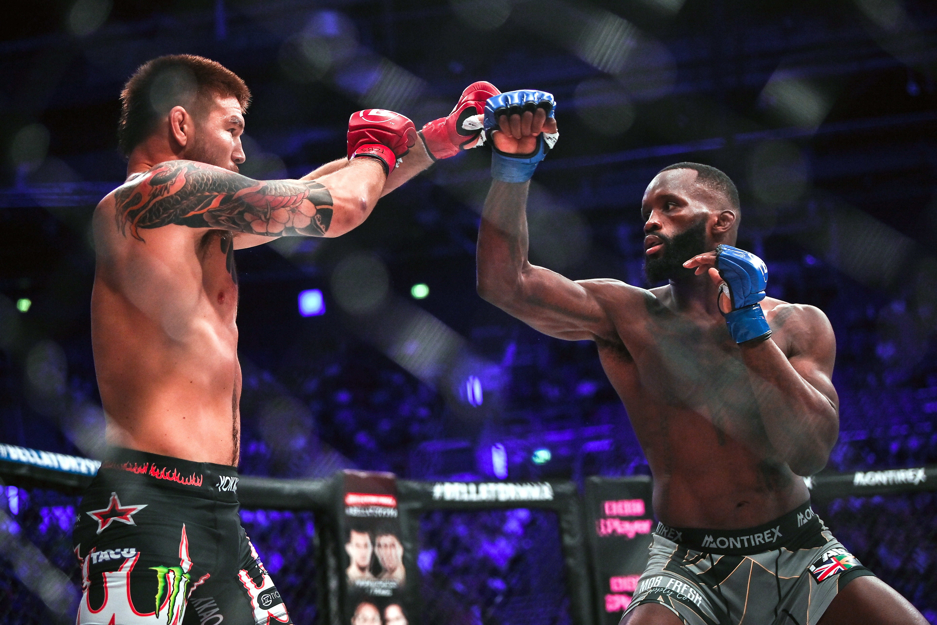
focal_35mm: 70
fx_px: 1822
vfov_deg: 19.5
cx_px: 468
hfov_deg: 28.8
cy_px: 312
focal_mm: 70
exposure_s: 1/2000
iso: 3200
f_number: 2.8
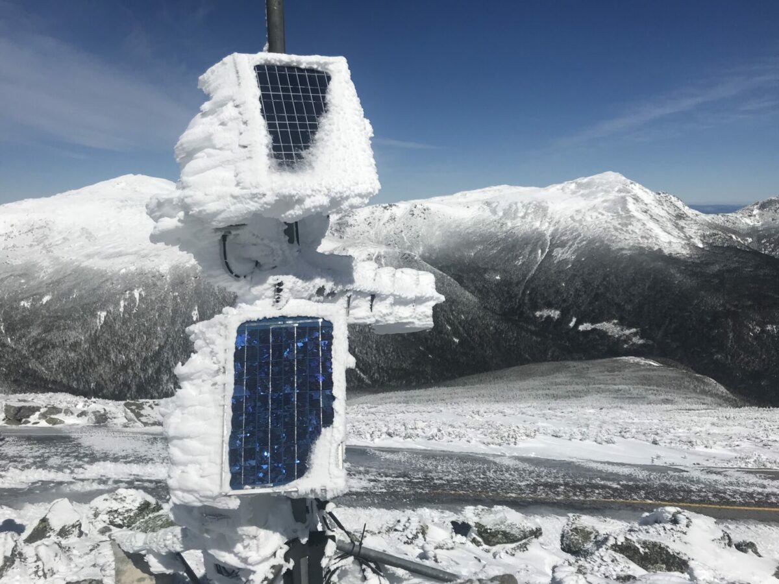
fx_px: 630
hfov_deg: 63.4
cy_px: 292
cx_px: 390
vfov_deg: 49.7
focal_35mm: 28
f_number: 1.8
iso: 20
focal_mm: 3.99
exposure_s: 1/10638
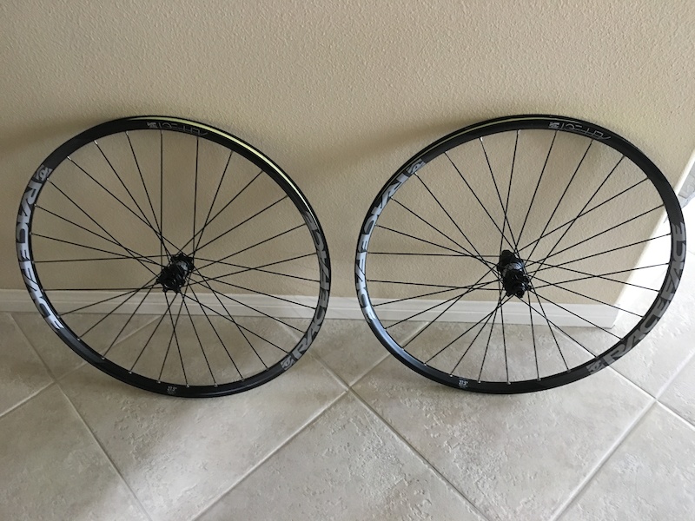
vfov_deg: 48.2
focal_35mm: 29
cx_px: 348
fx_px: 582
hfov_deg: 61.7
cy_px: 260
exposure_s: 1/20
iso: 200
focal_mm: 4.15
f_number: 2.2
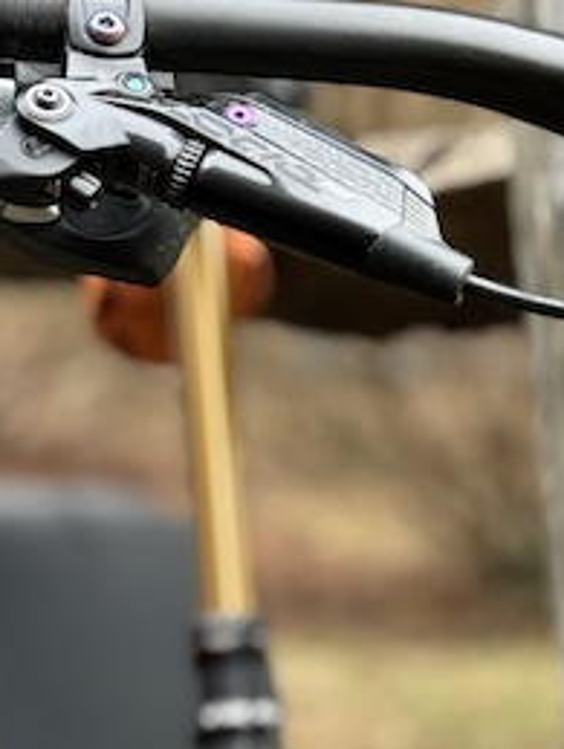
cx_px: 720
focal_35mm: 148
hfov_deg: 9.9
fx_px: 3207
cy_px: 509
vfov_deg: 13.3
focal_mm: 6.86
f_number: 1.78
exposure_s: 1/121
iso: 80
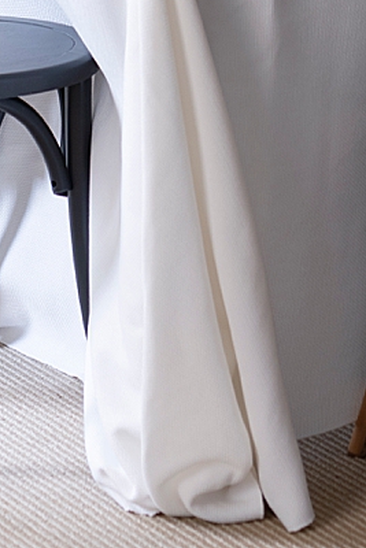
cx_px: 292
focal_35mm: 225
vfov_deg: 8.7
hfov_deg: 6.1
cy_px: -486
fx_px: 3428
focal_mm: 50
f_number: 2.2
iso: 64
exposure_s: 1/50
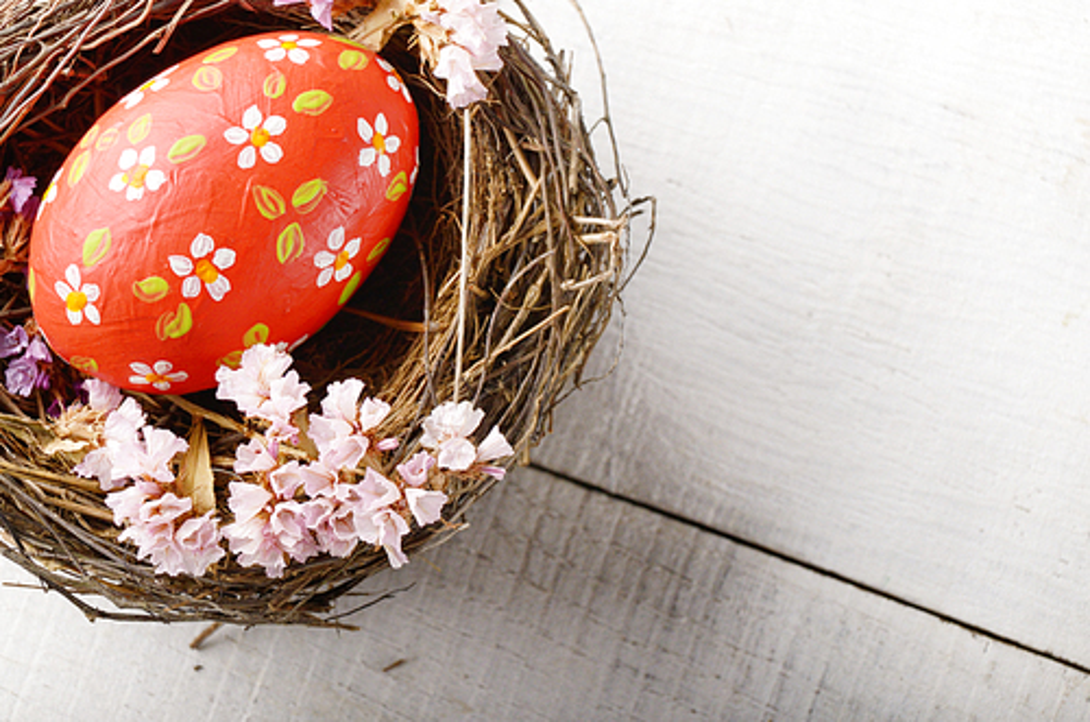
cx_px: 545
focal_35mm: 210
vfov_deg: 6.5
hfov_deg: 9.8
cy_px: 361
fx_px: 6344
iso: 100
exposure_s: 1/250
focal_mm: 140
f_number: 8
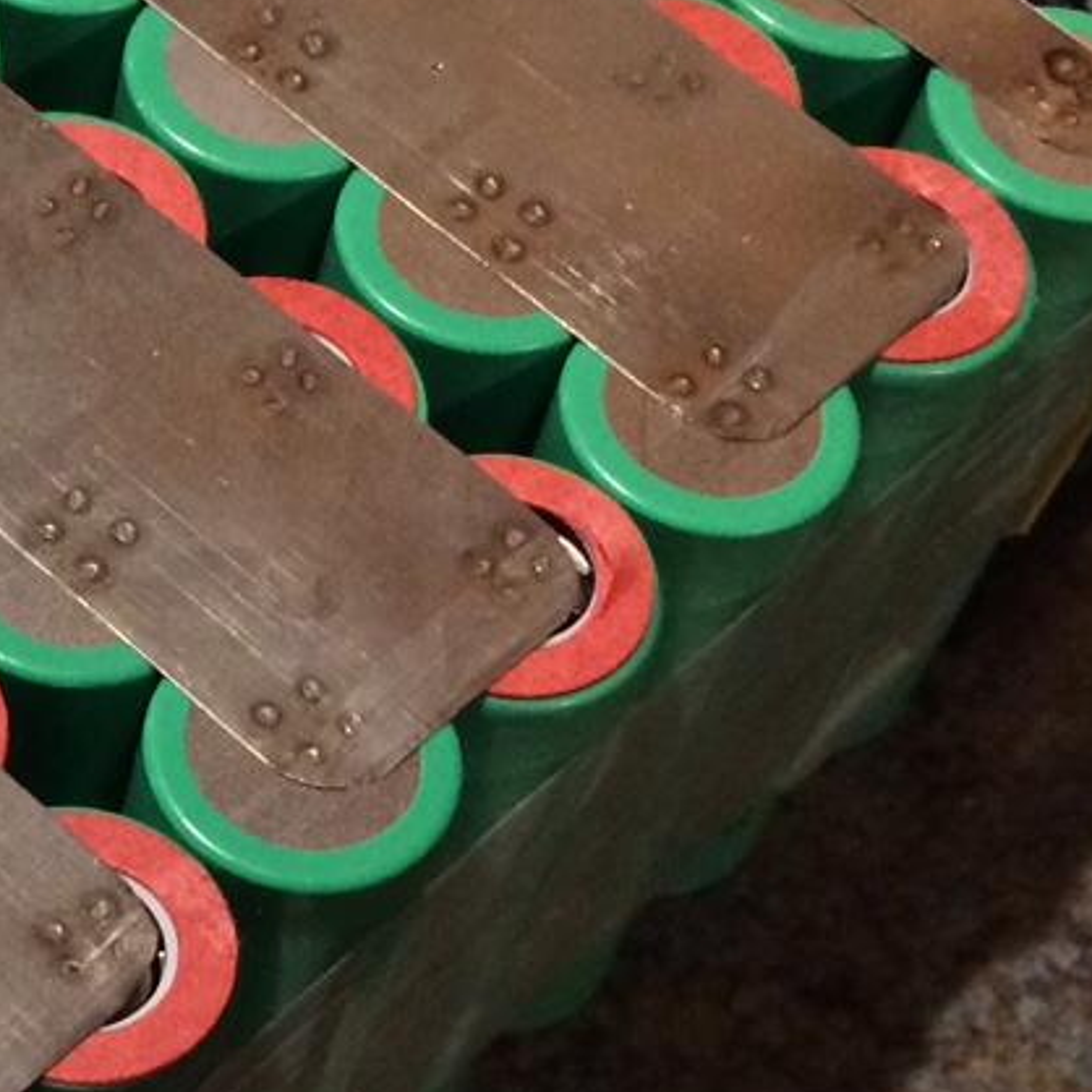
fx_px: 3569
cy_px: 721
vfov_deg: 17.4
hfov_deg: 16.7
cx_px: -219
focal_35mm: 100
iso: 250
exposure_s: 1/30
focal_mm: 4.15
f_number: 2.2
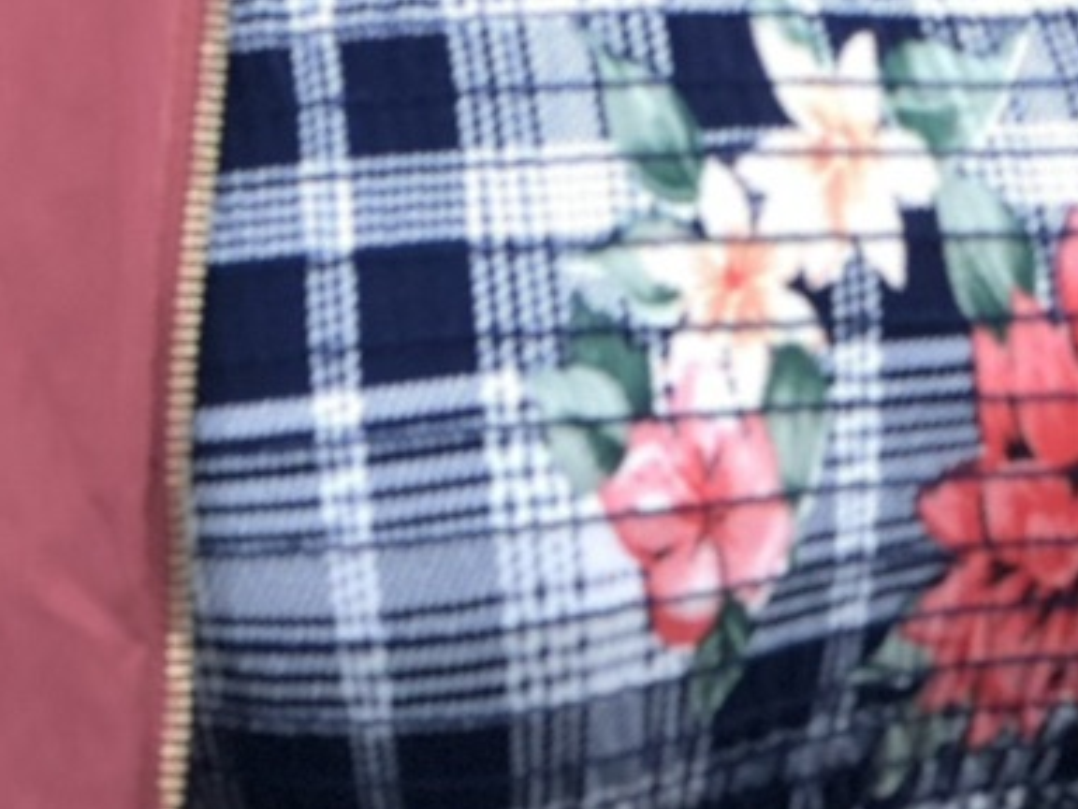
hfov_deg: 6.5
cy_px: -1084
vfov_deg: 4.8
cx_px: 418
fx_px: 9467
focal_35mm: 304
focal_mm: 6.6
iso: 32
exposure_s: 1/120
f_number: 2.8
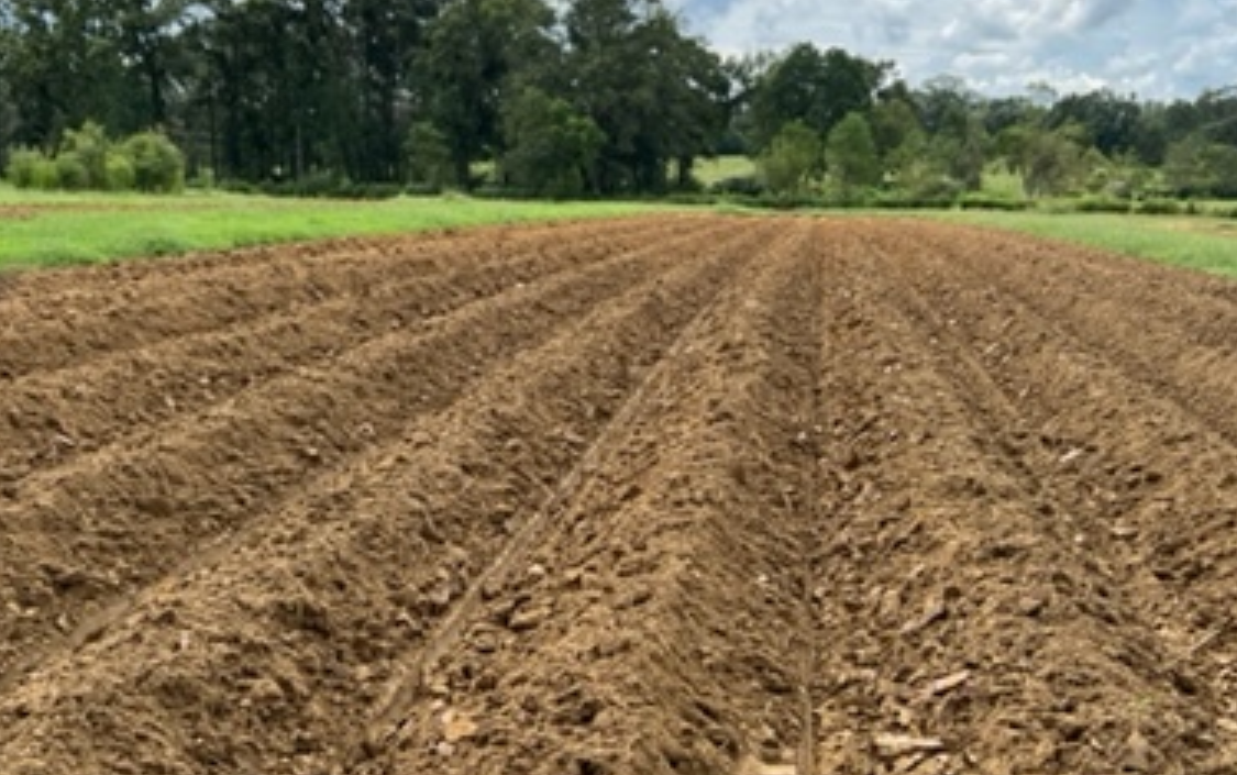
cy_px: 449
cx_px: 663
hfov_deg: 42.6
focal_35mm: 47
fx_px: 1586
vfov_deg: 27.4
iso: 50
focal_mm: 5.7
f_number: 1.5
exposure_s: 1/1645
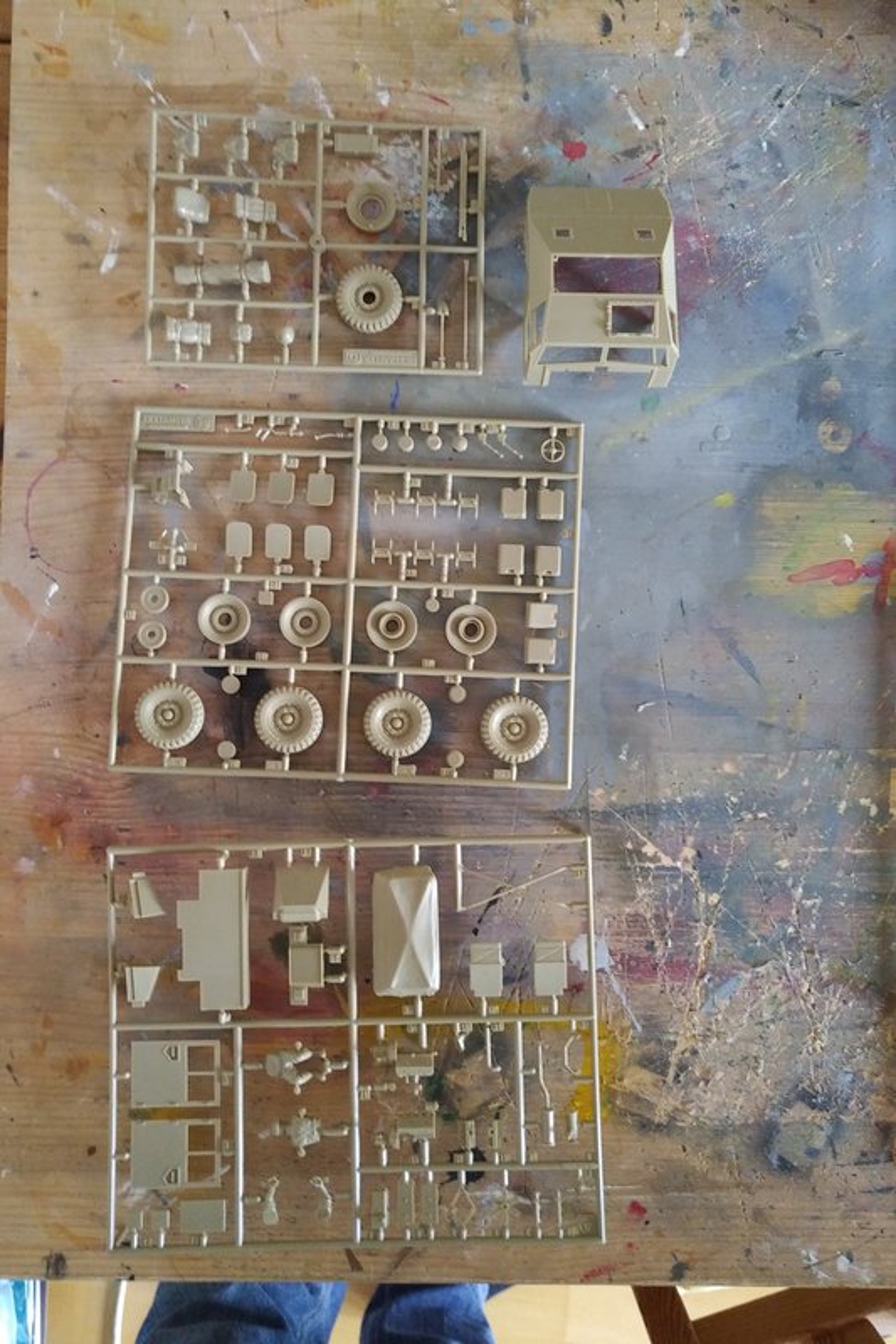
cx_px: 448
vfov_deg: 71.5
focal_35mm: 25
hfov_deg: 51.3
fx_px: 934
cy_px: 672
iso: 829
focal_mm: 4.52
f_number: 2
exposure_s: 1/30
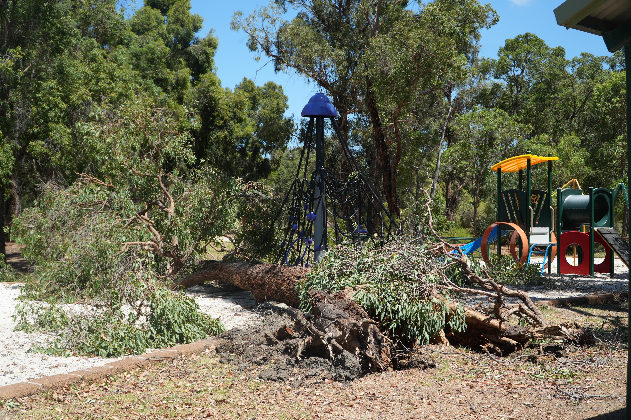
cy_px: 210
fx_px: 710
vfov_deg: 33.0
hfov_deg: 47.9
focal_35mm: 40
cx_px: 316
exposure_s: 1/640
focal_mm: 27
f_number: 4
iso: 100
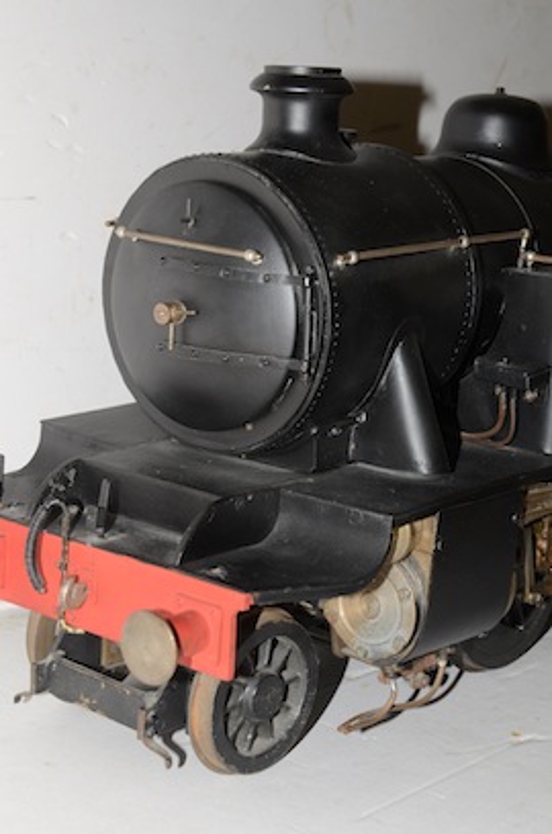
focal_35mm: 75
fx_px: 1734
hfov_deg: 18.1
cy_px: 417
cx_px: 276
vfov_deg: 27.1
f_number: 13
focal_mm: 50
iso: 400
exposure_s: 1/60
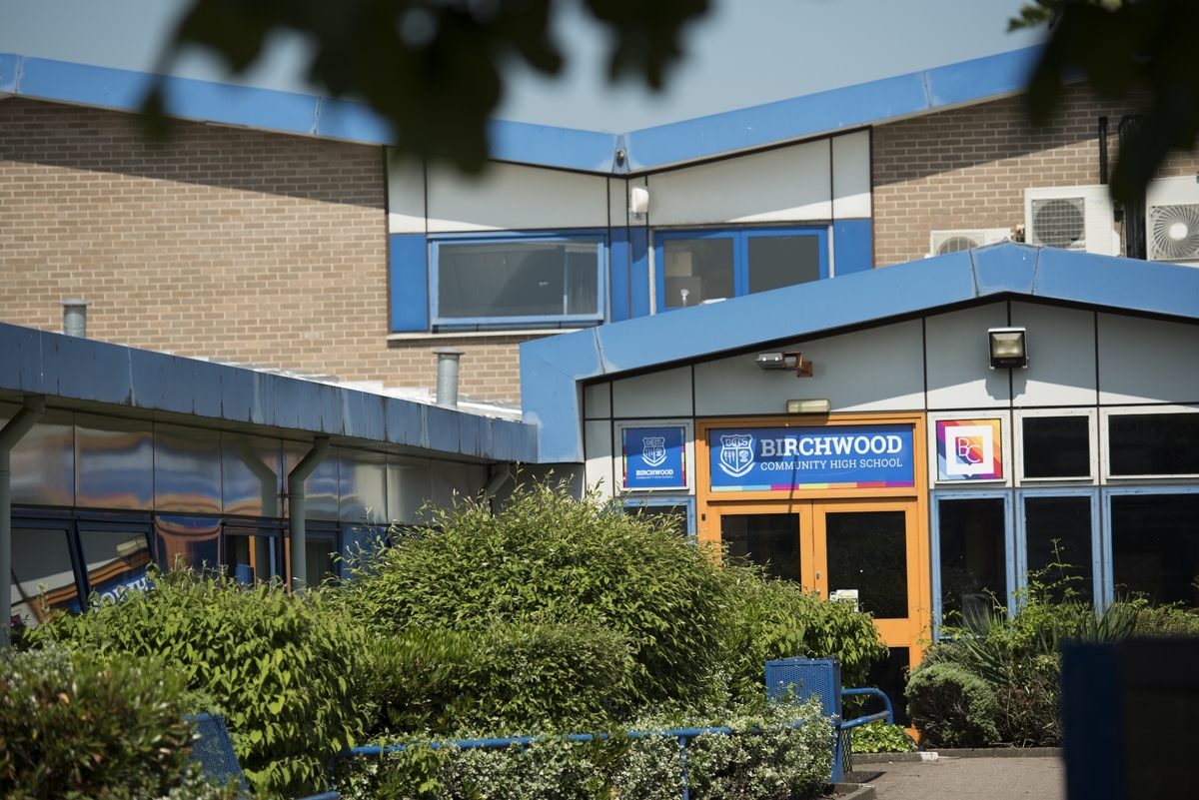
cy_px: 400
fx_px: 4997
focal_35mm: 150
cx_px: 600
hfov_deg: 13.7
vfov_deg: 9.2
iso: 64
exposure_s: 1/640
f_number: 4
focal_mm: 150
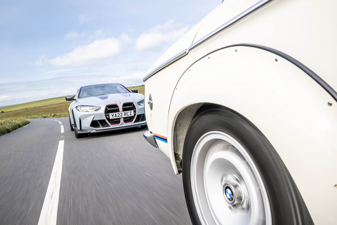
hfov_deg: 73.8
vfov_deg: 53.1
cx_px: 168
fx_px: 225
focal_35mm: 24
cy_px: 112
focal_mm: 24
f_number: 14
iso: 320
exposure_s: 1/80
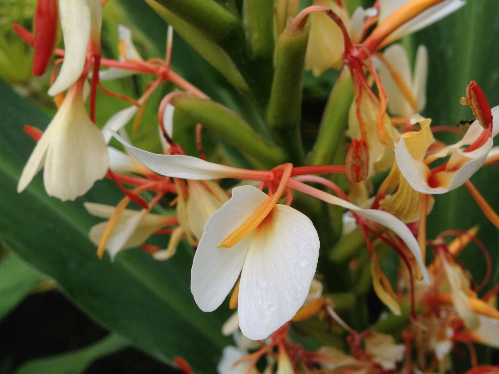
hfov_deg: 48.9
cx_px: 233
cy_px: 208
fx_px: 548
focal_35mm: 38
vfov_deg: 37.7
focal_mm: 4.12
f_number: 2.4
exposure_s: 1/516
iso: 50
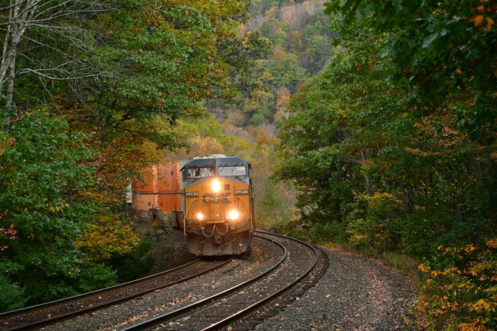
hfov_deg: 19.4
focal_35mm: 105
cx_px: 248
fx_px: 1450
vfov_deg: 13.1
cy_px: 166
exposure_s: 1/125
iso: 250
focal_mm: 70
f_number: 5.6
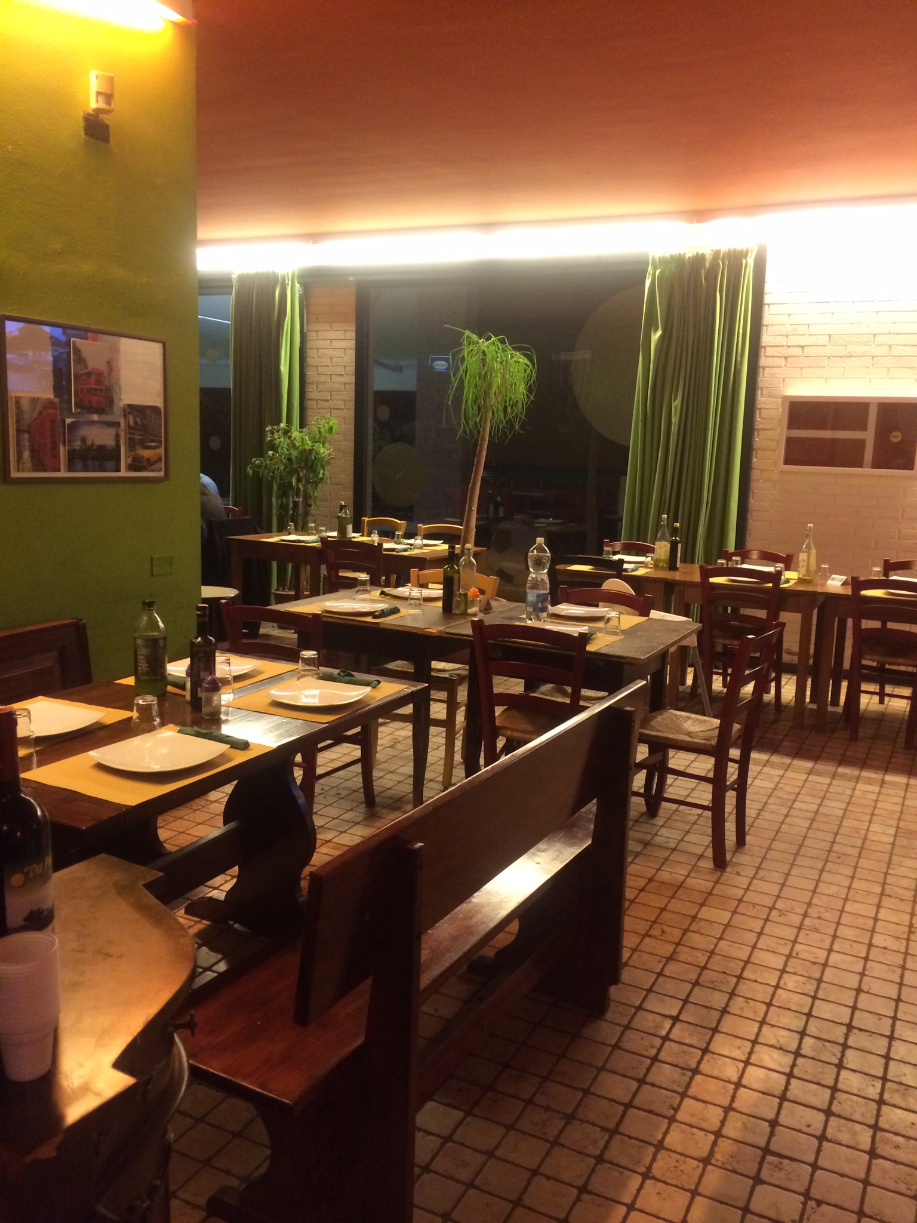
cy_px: 612
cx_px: 458
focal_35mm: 29
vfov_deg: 61.7
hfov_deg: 48.2
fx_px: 1024
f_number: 2.2
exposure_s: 1/33
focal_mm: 4.15
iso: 320
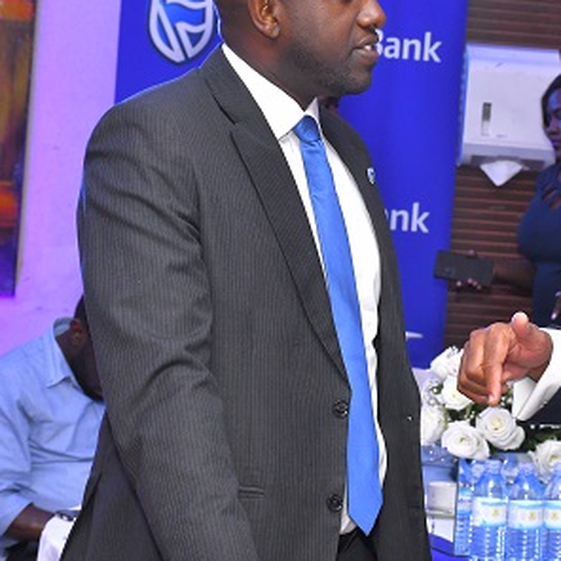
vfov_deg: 11.7
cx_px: 548
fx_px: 2732
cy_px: 250
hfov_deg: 11.6
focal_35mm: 149
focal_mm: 56
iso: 2000
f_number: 11
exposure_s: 1/160
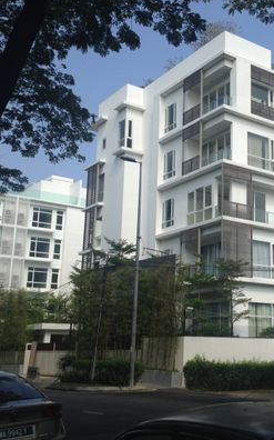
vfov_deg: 40.3
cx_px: 225
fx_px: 598
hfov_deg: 25.3
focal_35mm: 50
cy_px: 219
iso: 50
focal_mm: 4.28
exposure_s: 1/1842
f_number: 2.4
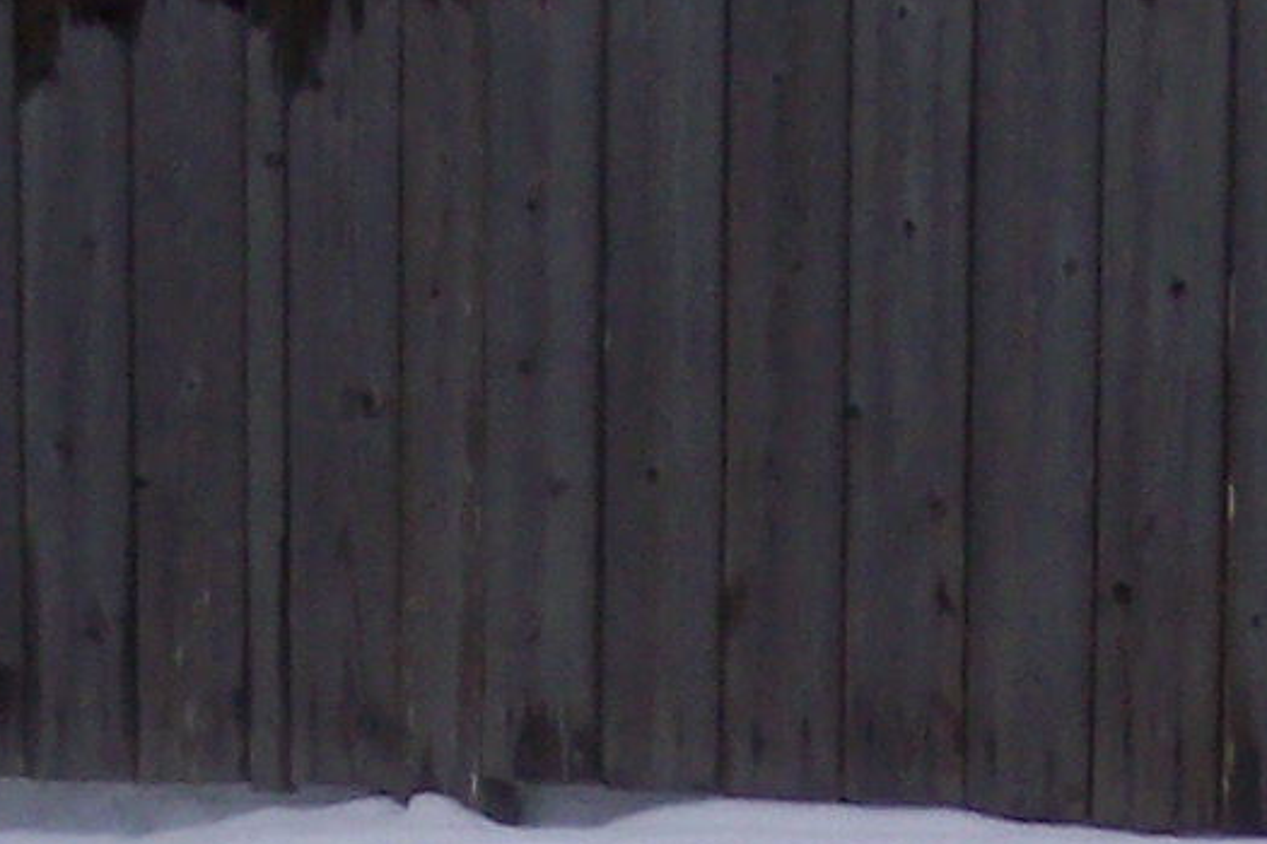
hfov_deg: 10.5
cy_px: 1915
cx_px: 1414
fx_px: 6827
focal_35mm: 194
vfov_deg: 6.8
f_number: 2.8
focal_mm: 8
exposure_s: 1/700
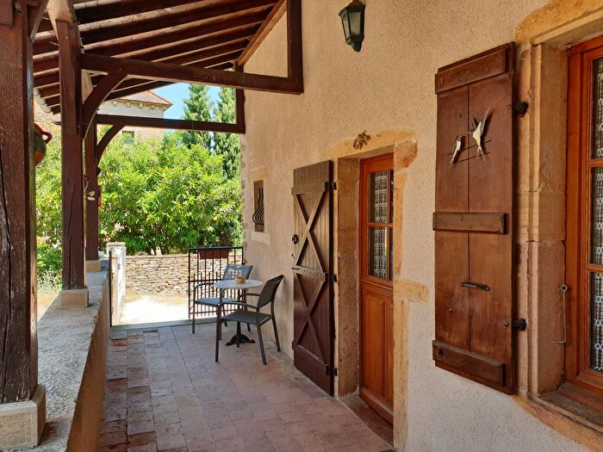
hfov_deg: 67.3
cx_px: 302
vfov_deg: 53.1
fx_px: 453
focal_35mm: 26
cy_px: 226
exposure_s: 1/234
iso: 50
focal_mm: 4.3
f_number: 2.4
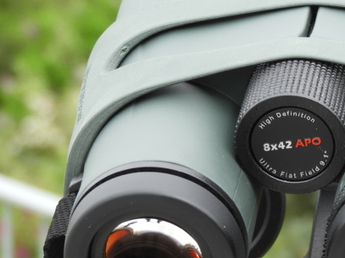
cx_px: 299
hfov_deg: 5.2
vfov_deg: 3.9
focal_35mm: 380
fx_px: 3786
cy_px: 143
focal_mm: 26.9
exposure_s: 1/80
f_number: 5.2
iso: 100
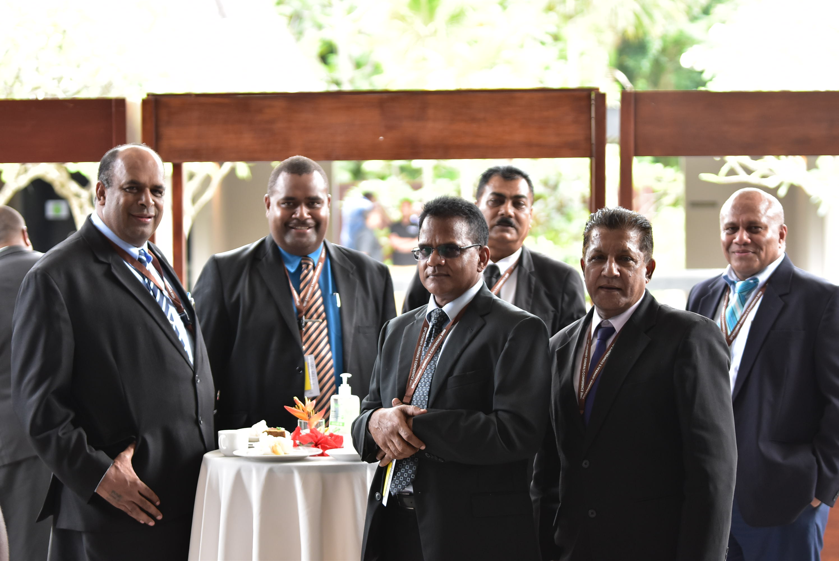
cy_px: 280
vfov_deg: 13.1
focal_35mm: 105
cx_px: 420
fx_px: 2449
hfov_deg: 19.4
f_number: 2.8
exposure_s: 1/320
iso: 800
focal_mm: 70
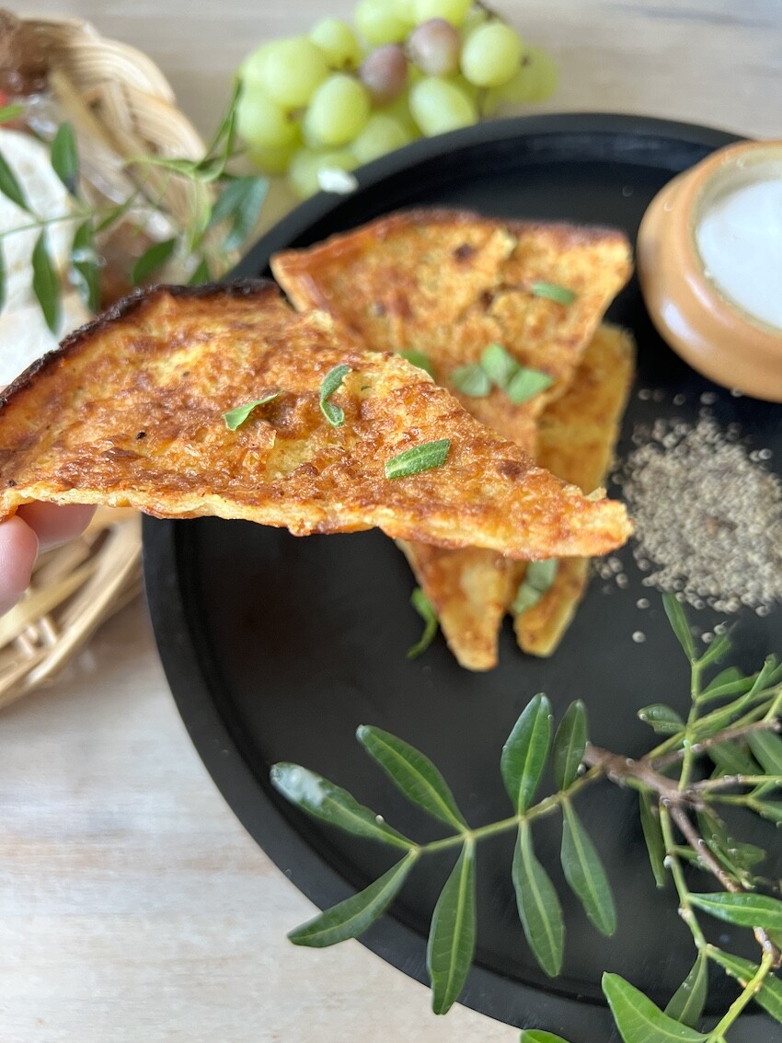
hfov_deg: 53.1
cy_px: 522
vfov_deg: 67.3
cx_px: 391
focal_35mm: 26
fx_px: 783
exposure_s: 1/60
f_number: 1.5
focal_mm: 5.7
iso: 320
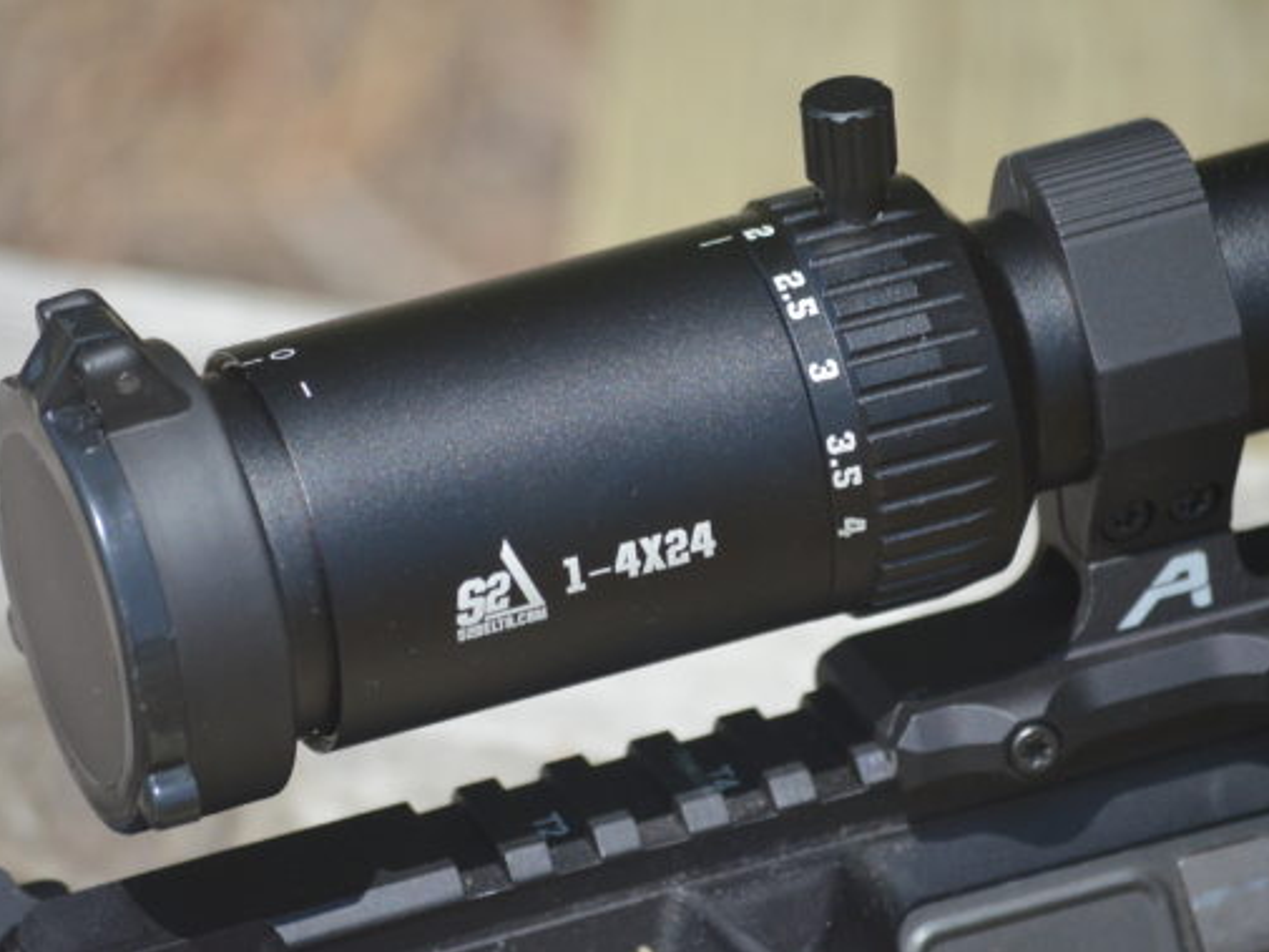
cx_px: 624
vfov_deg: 4.5
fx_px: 12027
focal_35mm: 328
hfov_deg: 6.0
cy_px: 476
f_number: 7.1
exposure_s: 1/3200
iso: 1600
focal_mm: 200
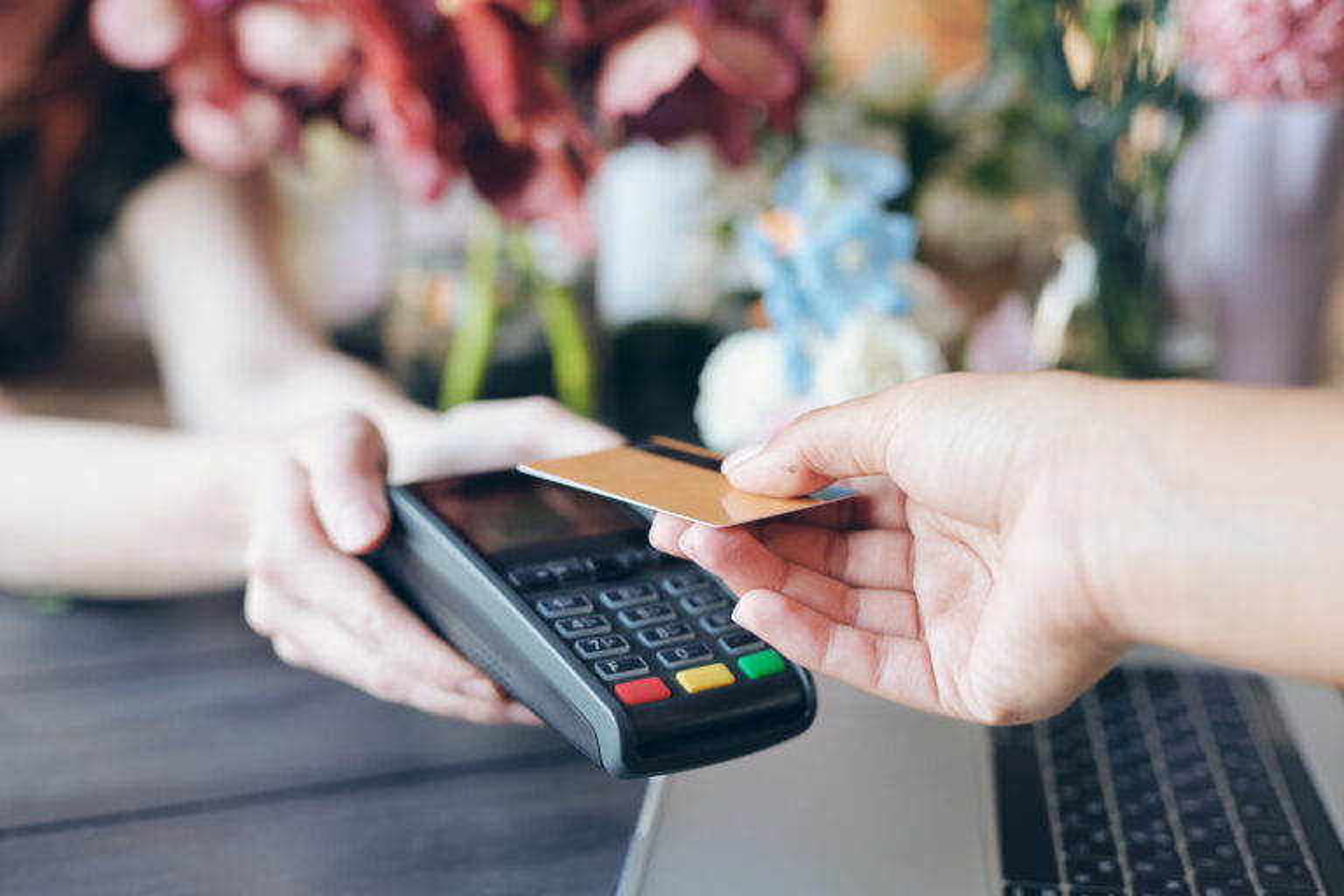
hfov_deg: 39.6
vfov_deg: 27.0
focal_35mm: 50
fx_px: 1867
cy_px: 448
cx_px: 672
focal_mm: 50
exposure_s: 1/160
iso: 640
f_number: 2.8
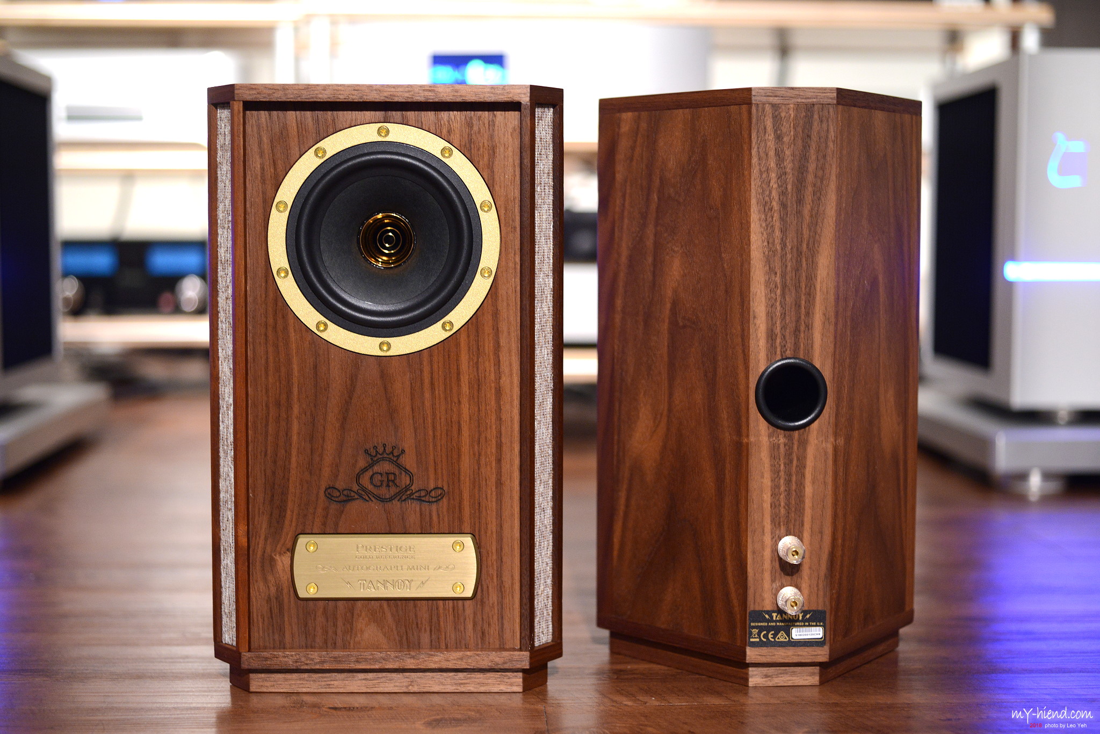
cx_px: 550
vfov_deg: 24.6
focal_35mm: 55
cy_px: 367
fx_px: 1681
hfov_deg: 36.2
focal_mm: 55
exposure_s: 1/50
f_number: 2.8
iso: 1600
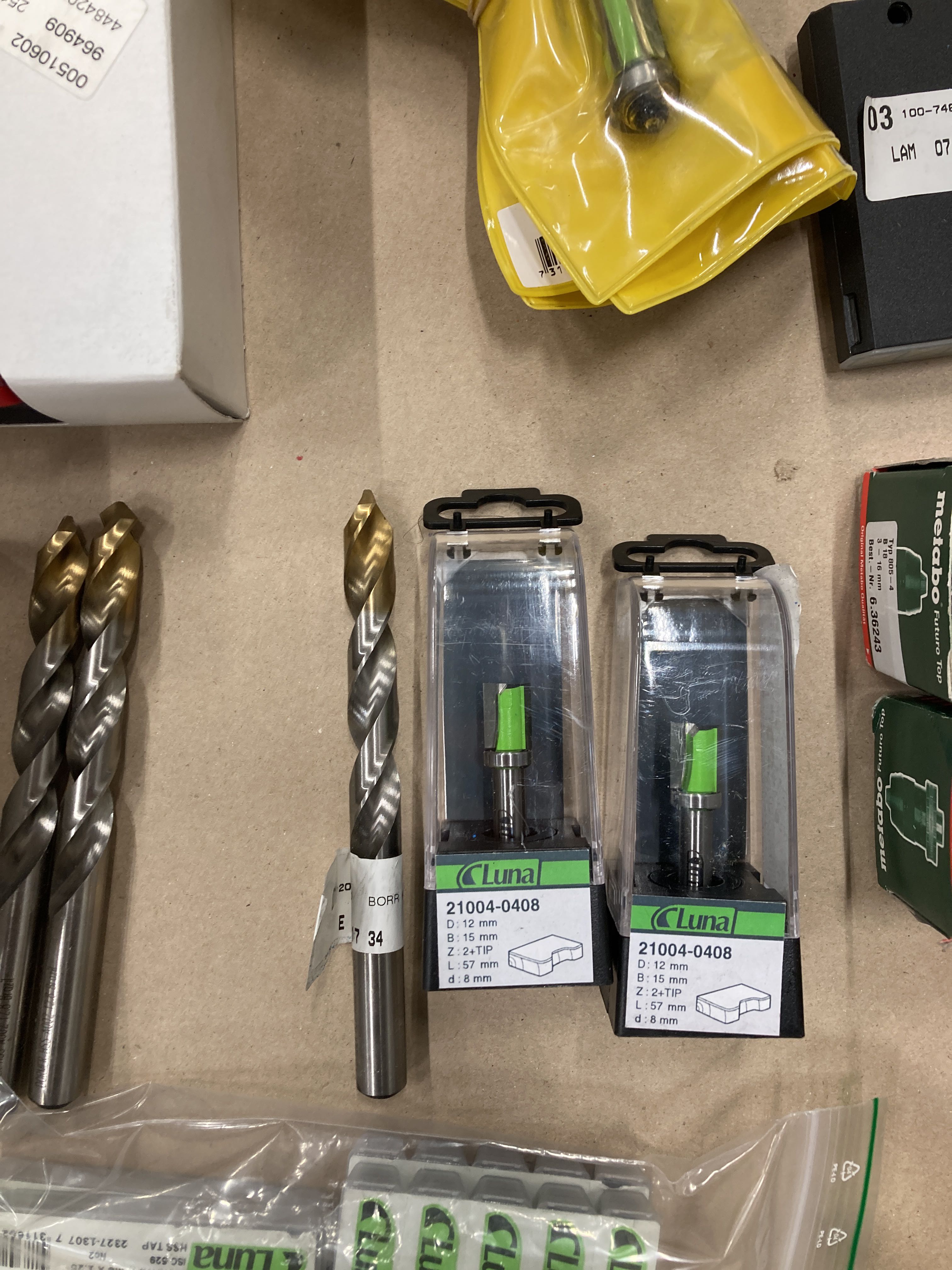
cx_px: 476
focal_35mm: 28
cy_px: 635
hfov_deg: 49.7
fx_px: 1027
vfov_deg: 63.4
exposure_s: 1/78
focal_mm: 3.99
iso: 80
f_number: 1.8
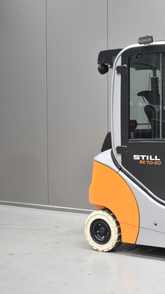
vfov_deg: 33.8
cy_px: 146
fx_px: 482
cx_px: 216
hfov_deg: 18.1
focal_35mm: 62
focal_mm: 26
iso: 1600
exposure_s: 1/50
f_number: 4
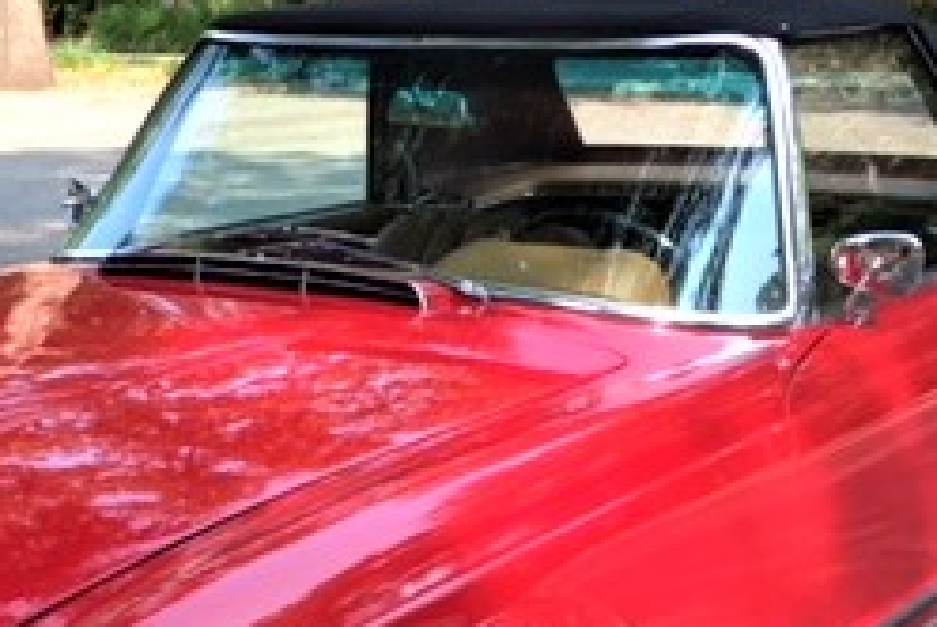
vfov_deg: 20.0
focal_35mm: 67
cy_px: 551
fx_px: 1746
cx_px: 242
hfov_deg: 29.6
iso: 32
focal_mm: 4.15
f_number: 2.2
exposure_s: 1/210
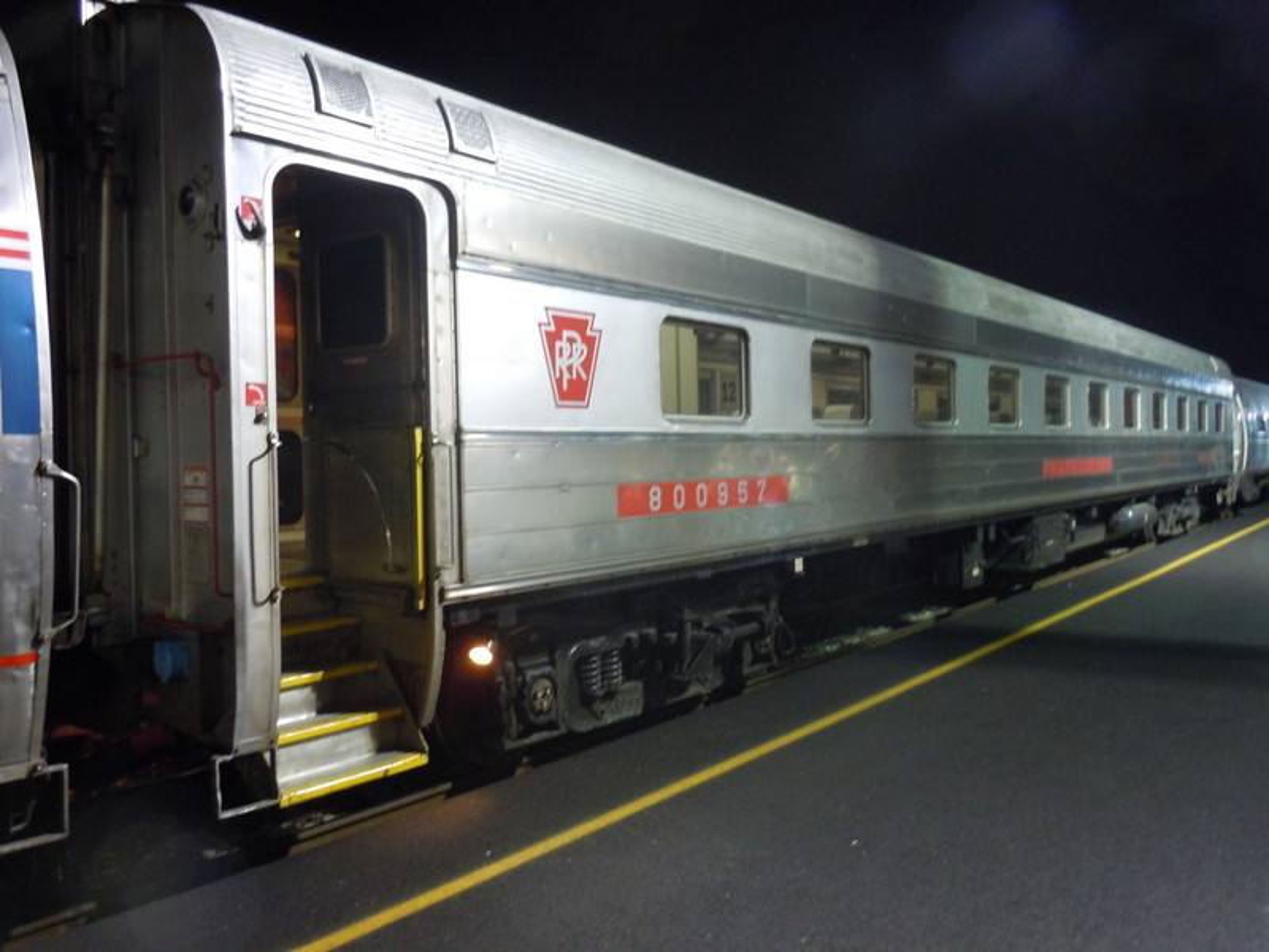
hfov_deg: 63.4
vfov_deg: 49.7
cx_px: 634
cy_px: 476
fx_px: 1026
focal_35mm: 28
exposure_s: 1/10
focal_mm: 5
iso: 400
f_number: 3.7
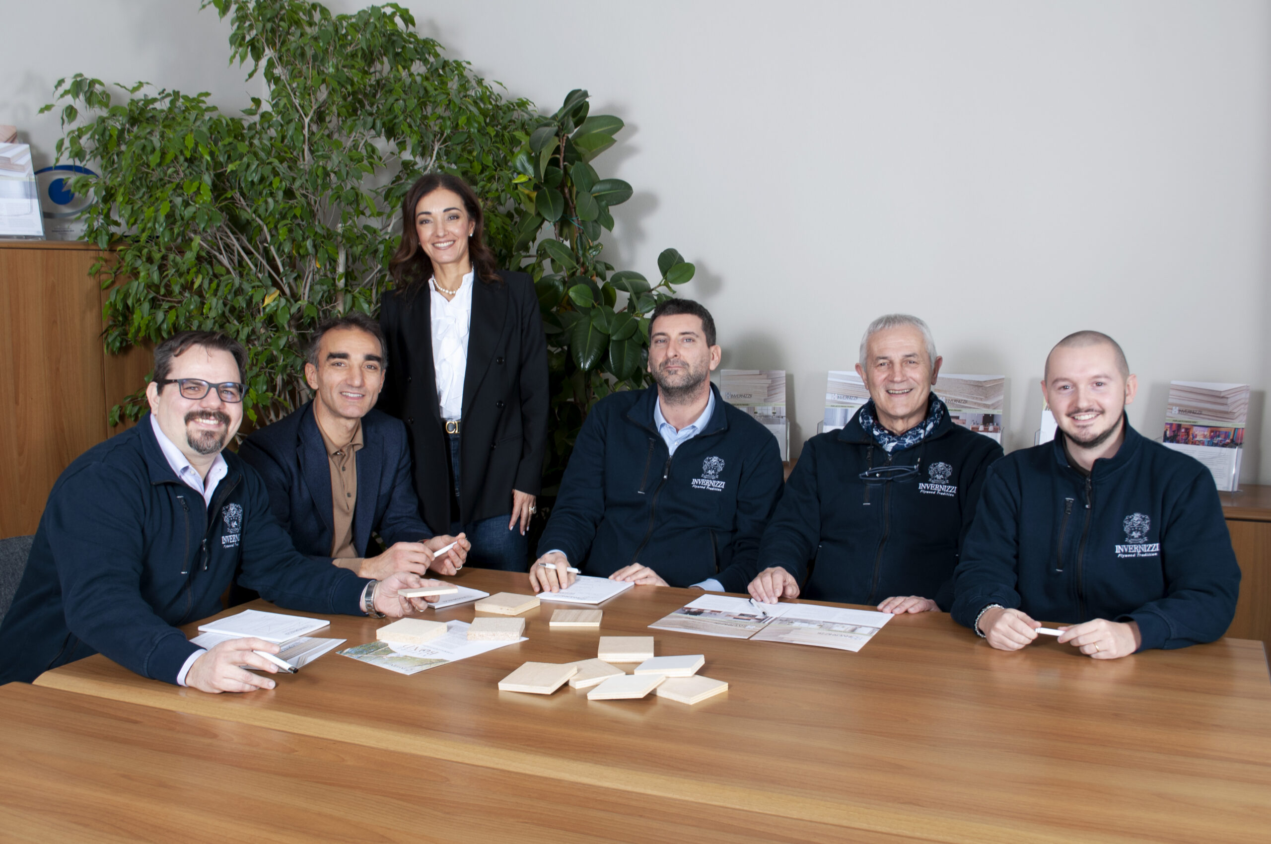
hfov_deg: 53.2
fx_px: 1269
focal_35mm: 36
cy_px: 422
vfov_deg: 36.8
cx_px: 636
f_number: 7.1
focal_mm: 24
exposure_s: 1/125
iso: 100
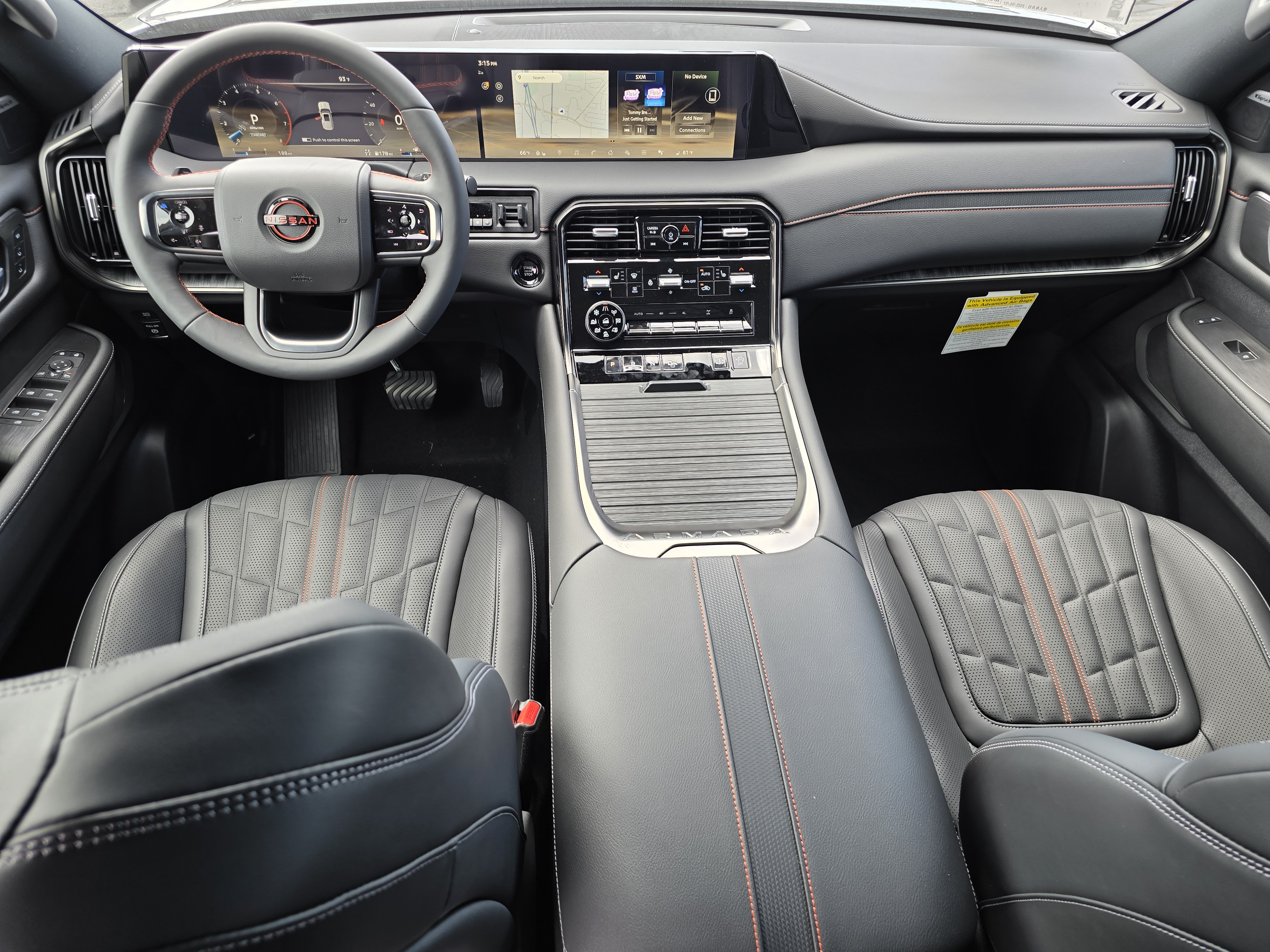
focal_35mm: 23
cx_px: 635
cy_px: 476
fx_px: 844
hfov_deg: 73.9
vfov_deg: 58.9
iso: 16
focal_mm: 6.3
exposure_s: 1/51
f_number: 1.7
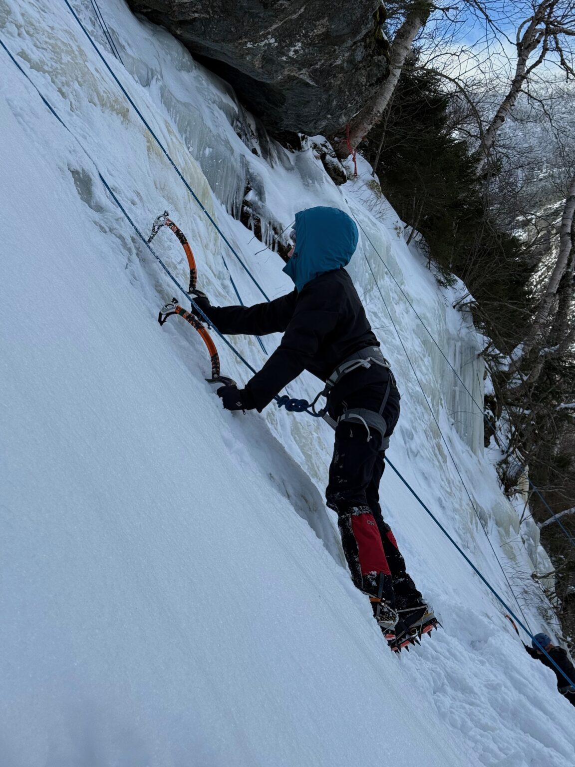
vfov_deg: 39.7
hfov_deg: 30.3
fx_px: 1063
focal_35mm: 48
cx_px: 288
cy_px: 384
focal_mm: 6.76
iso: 64
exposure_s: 1/2577
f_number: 1.78
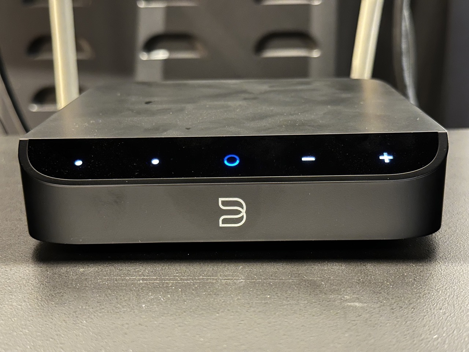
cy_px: 176
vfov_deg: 30.3
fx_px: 650
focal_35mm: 48
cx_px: 234
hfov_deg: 39.7
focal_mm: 6.86
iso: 640
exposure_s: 1/5
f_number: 1.78
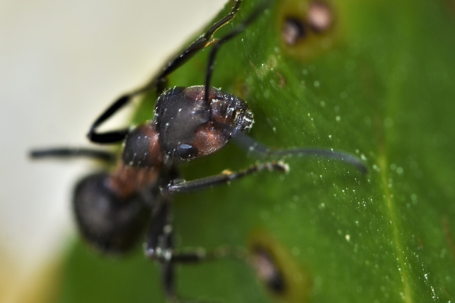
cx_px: 323
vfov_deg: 6.6
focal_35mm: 207
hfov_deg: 9.9
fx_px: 2615
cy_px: 138
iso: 100
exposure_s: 1/80
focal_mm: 90
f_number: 9
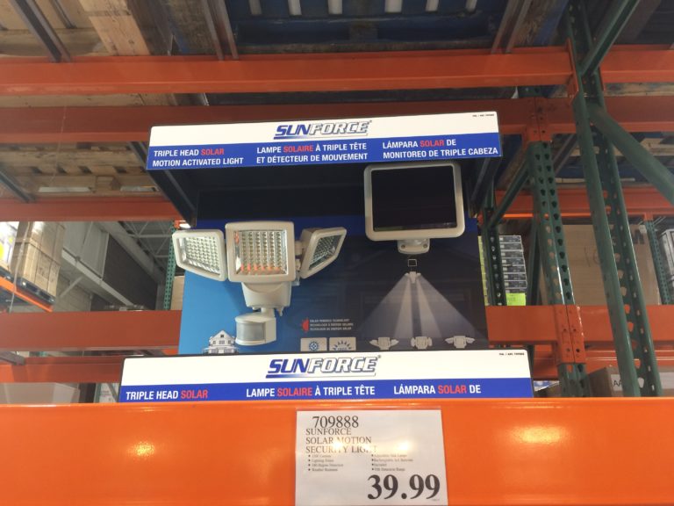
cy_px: 253
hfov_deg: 61.7
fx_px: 565
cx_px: 337
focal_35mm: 29
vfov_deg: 48.2
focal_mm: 4.15
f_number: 2.2
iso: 80
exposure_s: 1/30
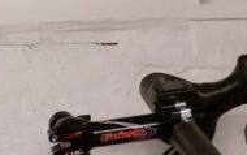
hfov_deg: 14.0
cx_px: -160
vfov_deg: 9.0
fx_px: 923
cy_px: 311
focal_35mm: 137
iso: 250
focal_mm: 5.23
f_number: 1.8
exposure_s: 1/100
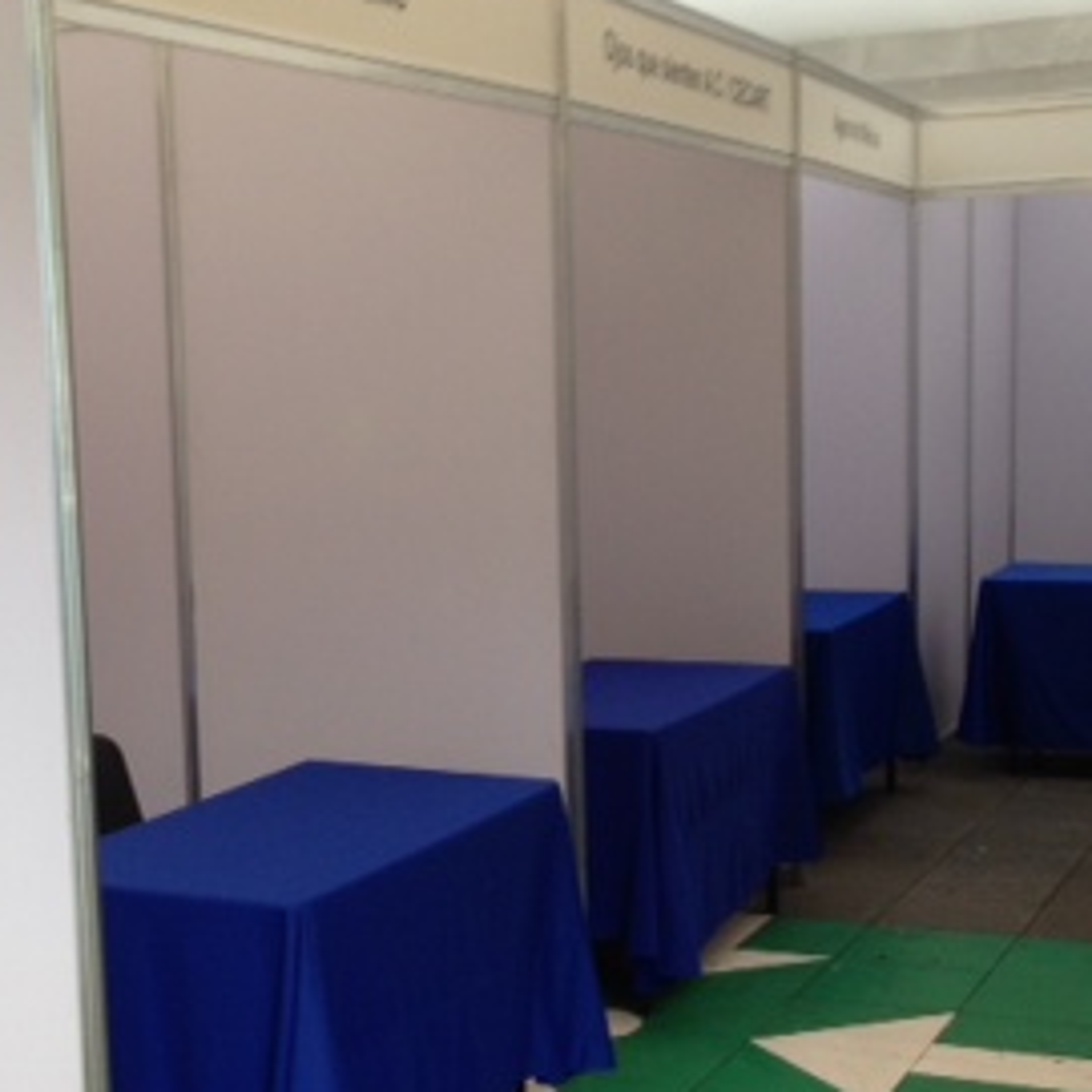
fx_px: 2463
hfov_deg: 24.9
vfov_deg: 25.0
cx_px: 383
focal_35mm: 69
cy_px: 649
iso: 64
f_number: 2.4
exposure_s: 1/20
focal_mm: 4.12
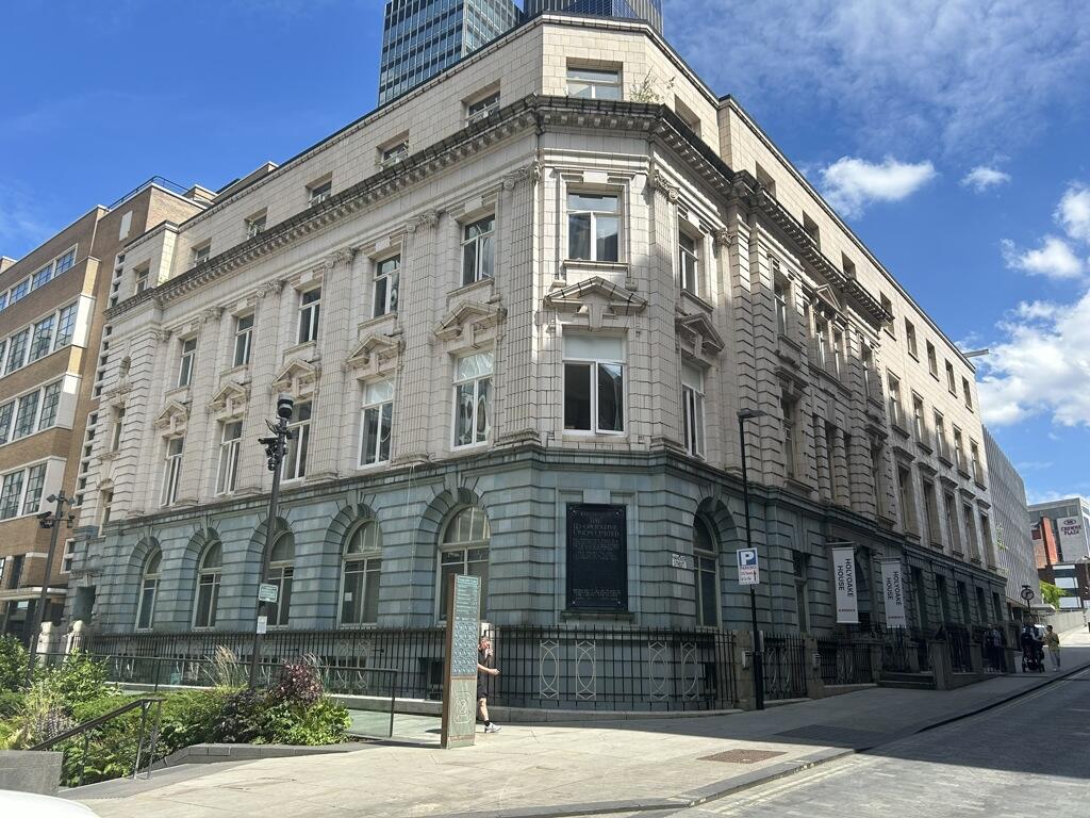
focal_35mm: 26
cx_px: 545
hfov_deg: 67.3
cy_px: 409
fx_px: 819
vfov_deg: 53.1
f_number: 1.5
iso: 50
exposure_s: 1/2841
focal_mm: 5.7
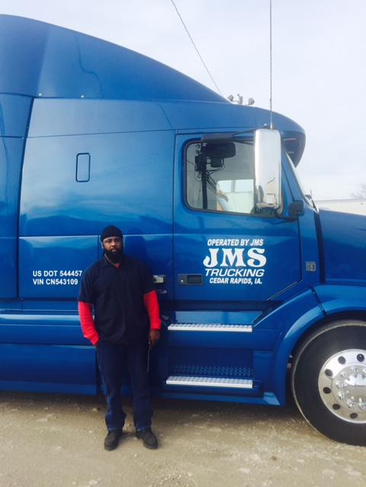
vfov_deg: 61.7
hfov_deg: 48.2
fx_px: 409
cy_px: 244
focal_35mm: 29
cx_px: 183
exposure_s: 1/920
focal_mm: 4.15
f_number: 2.2
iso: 32
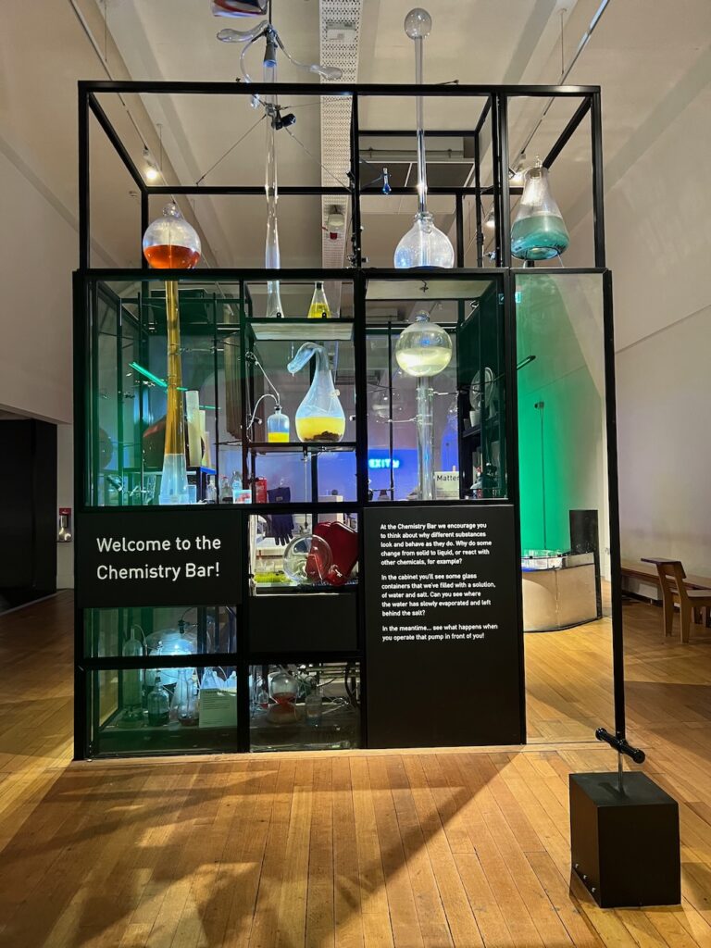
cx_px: 356
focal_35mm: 26
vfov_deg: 67.3
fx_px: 712
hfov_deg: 53.1
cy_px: 474
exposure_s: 1/50
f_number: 1.5
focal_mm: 5.7
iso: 500
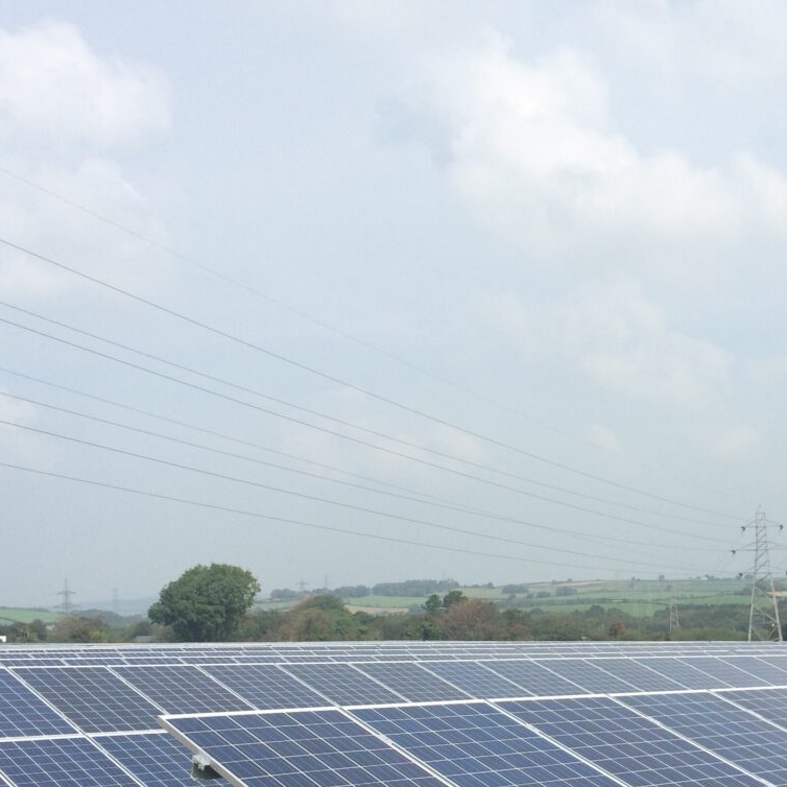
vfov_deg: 31.2
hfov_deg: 31.2
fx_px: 1389
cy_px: 570
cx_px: 566
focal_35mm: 54
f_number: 2.2
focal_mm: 4.12
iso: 40
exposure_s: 1/3731
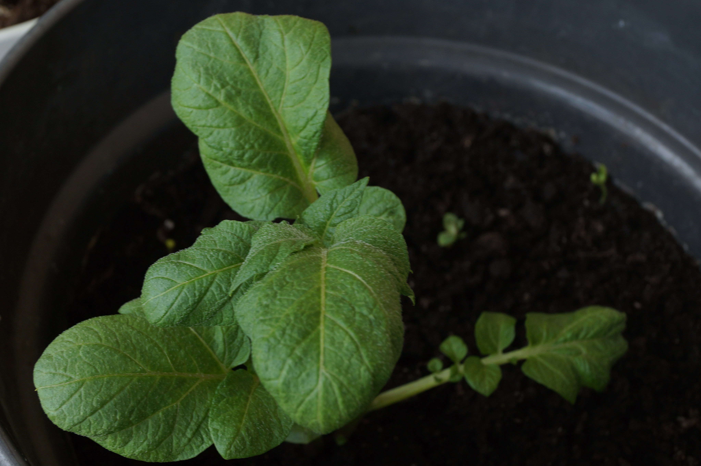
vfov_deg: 25.0
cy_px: 265
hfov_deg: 36.9
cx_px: 333
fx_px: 1050
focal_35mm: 54
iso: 100
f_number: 8
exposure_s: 1/20
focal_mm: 30
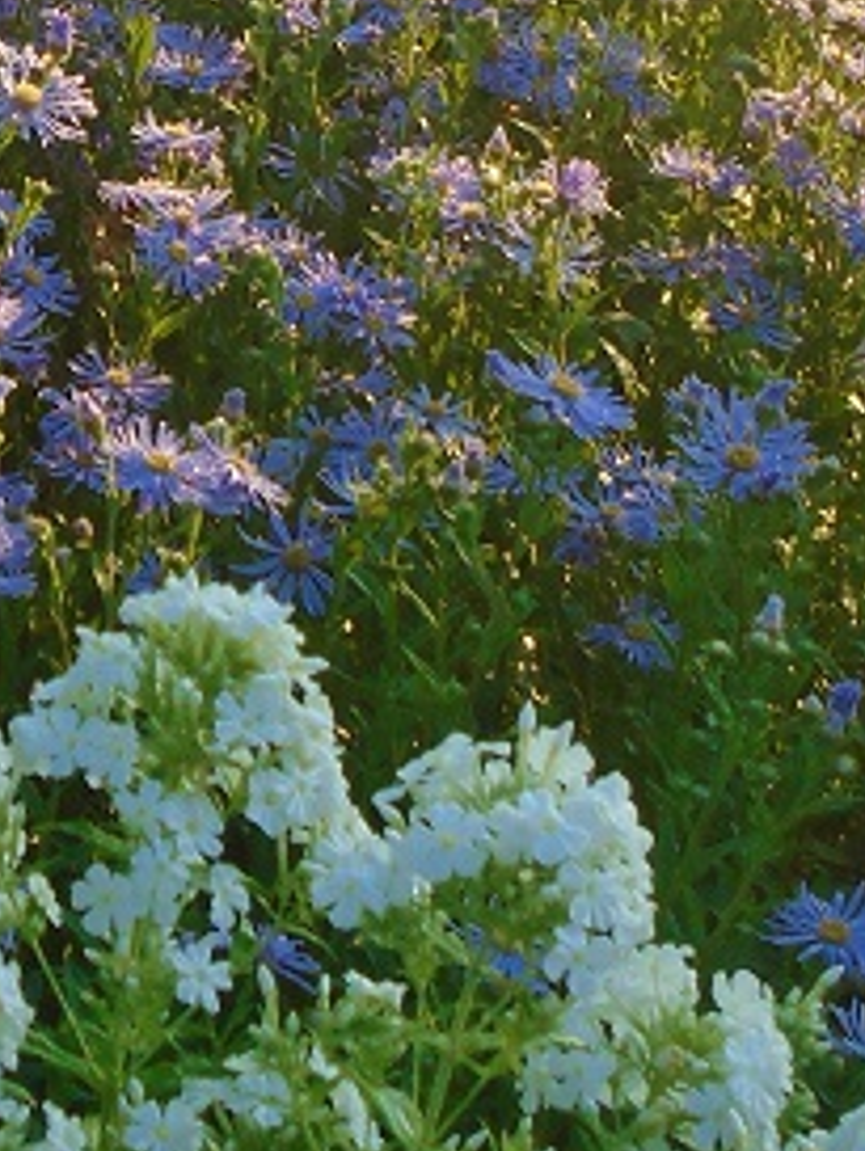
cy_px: -430
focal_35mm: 172
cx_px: -135
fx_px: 5726
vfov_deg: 11.1
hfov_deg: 8.6
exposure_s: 1/125
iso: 100
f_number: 4.5
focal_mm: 8.7
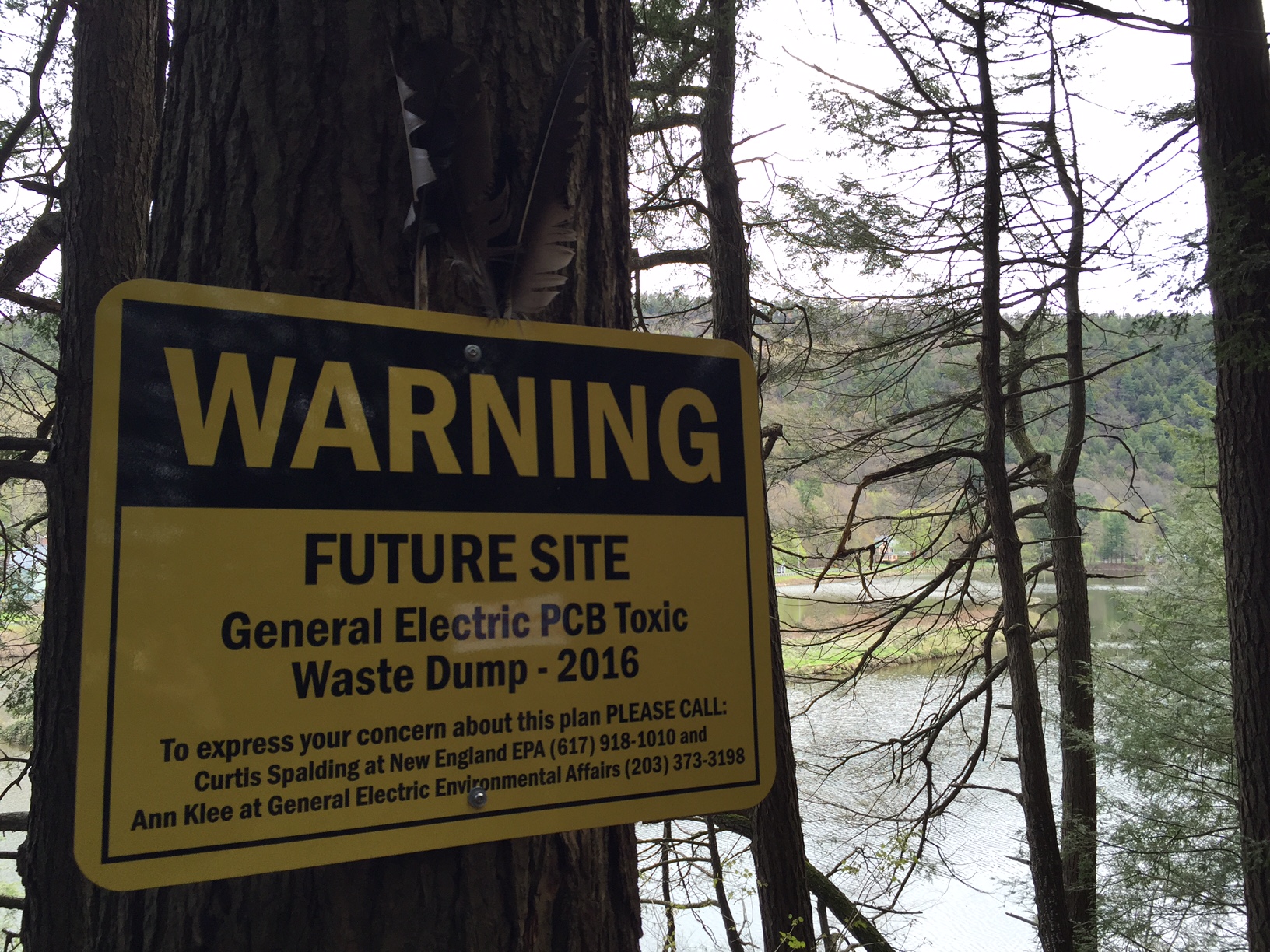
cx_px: 635
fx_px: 1064
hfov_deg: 61.7
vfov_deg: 48.2
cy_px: 476
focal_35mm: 29
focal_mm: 4.15
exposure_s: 1/243
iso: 32
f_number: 2.2
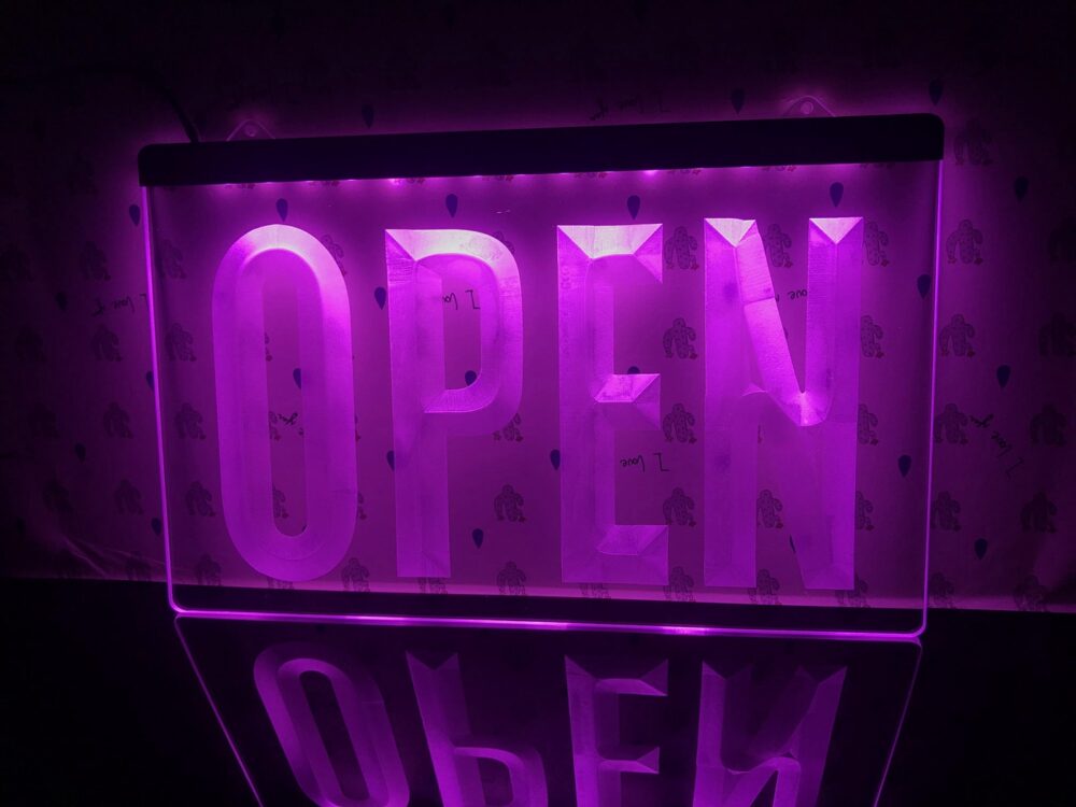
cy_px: 404
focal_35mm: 28
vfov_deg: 49.7
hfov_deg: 63.4
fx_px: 870
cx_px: 538
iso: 20
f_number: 1.8
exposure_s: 1/130
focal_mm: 3.99
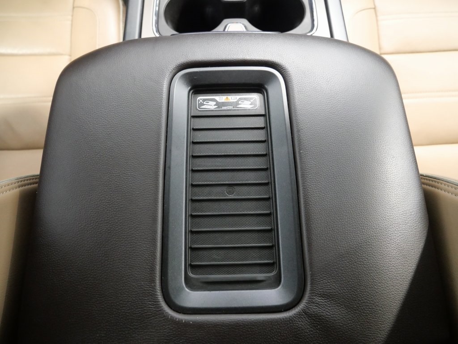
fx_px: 318
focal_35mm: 24
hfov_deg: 71.6
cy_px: 172
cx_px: 229
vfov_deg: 56.8
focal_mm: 12
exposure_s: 1/6
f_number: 3.5
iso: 3200
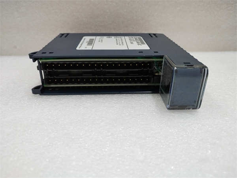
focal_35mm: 26
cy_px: 89
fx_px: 178
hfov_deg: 67.3
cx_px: 118
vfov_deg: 53.1
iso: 329
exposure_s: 1/50
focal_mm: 4.75
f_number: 1.8
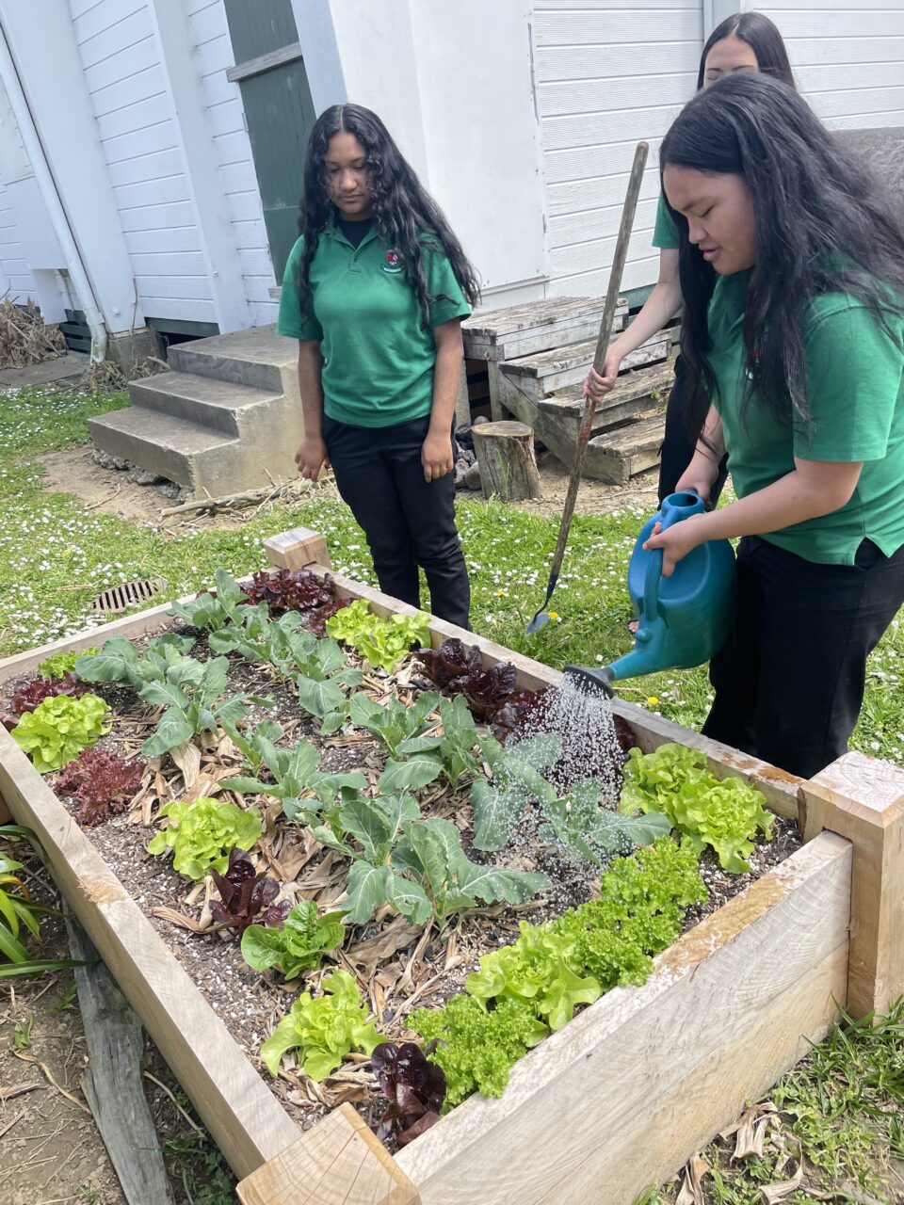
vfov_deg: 67.3
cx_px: 452
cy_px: 602
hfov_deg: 53.1
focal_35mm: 26
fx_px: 905
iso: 32
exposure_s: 1/1221
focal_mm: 4.2
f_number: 1.6
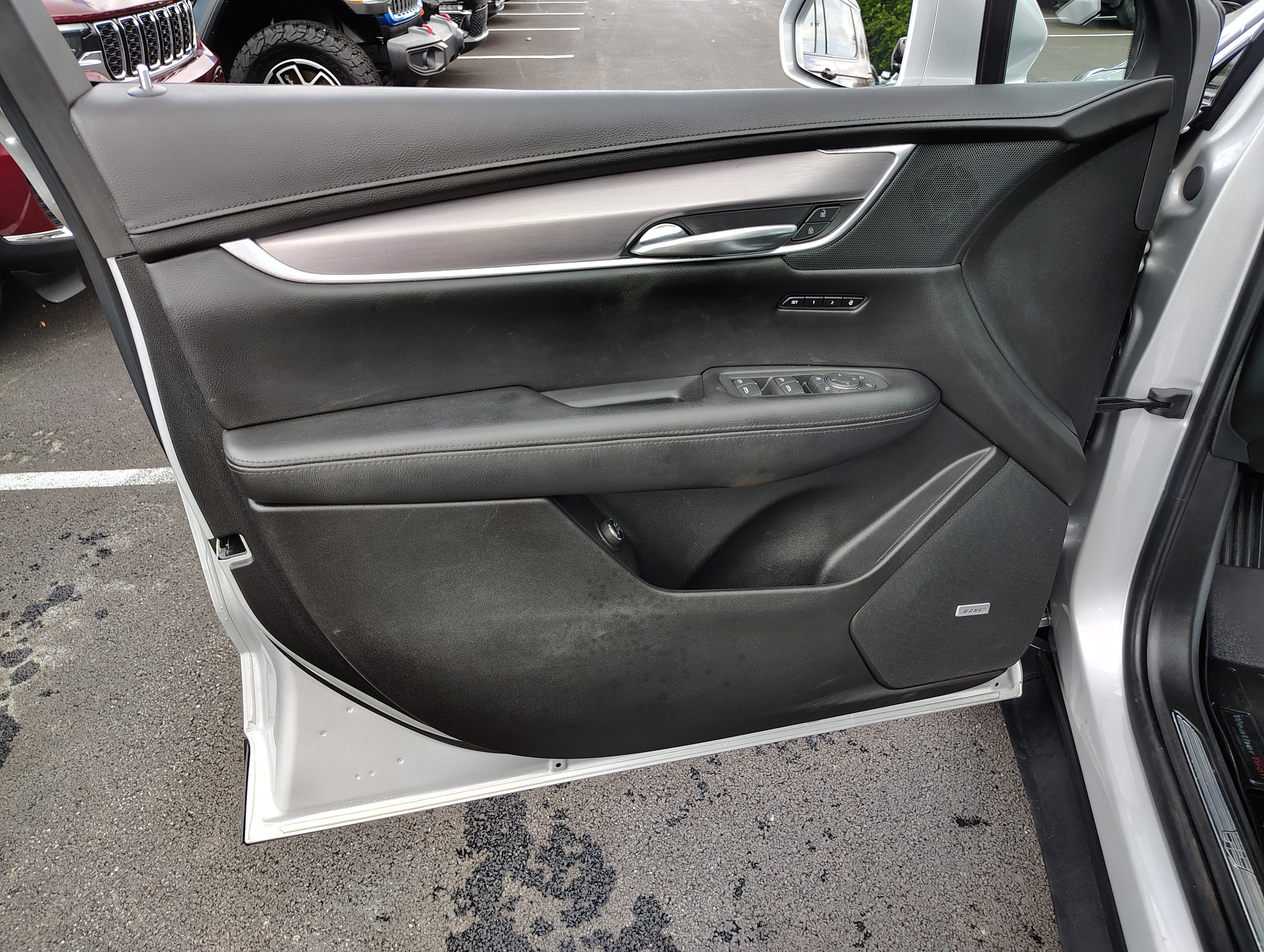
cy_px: 476
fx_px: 878
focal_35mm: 24
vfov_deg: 56.9
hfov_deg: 71.5
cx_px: 632
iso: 154
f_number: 1.8
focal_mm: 5.56
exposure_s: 1/120
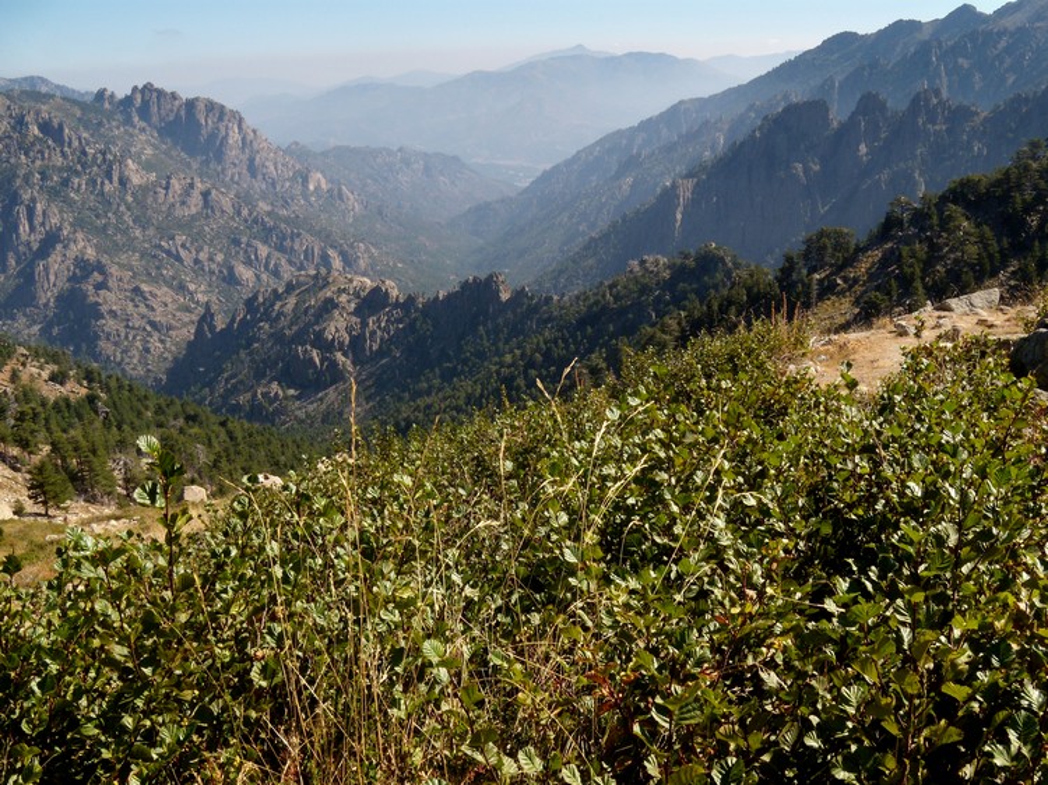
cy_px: 392
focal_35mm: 36
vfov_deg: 39.6
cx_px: 524
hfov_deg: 51.4
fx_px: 1090
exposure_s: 1/160
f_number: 8.5
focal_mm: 6.4
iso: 80
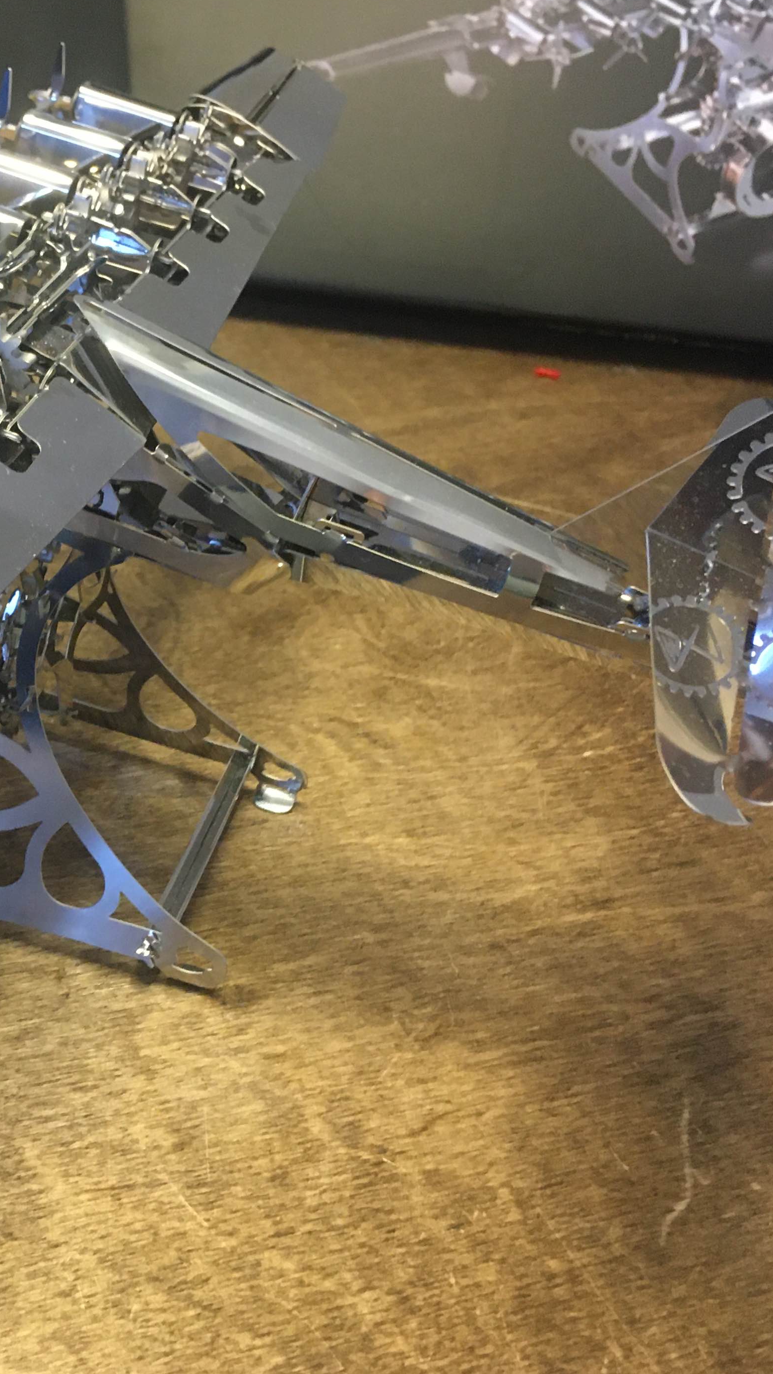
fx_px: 1676
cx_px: 69
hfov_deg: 25.1
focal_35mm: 46
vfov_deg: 44.6
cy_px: 680
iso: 200
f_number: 2.2
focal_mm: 4.15
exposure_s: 1/20
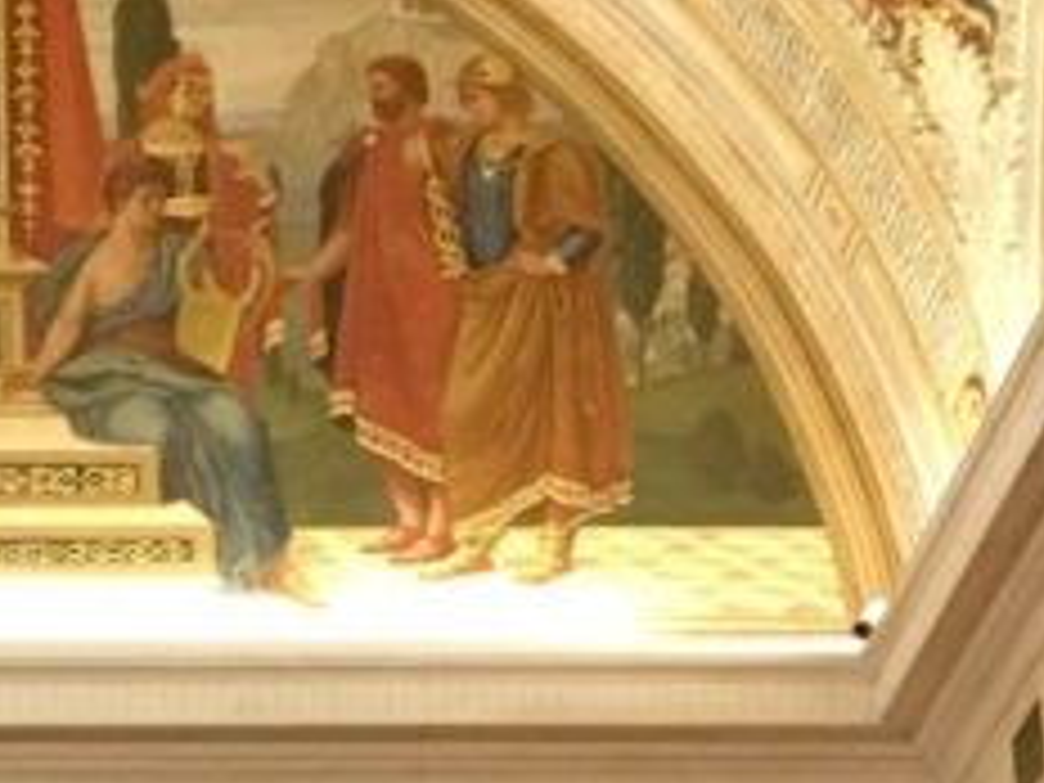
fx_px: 3860
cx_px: 58
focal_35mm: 128
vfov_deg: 11.1
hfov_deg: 15.2
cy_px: 1220
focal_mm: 4.15
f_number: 2.2
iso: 200
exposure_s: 1/15
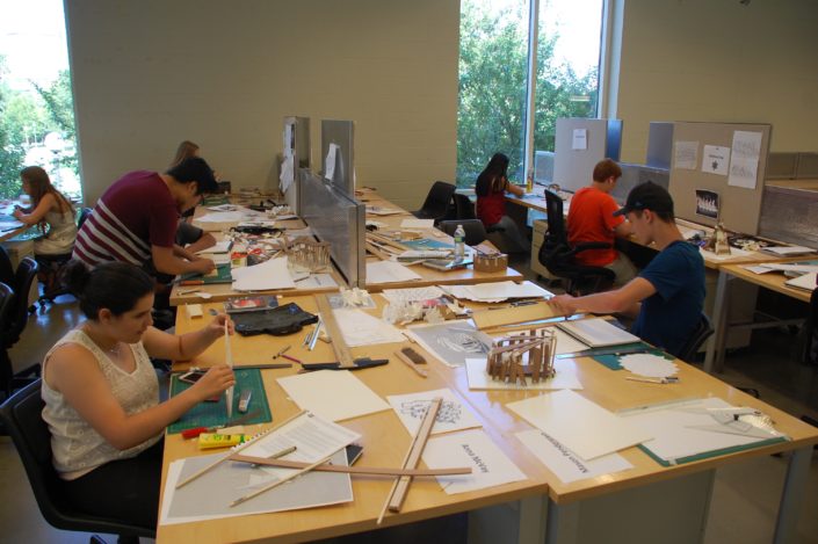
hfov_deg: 67.4
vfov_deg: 47.9
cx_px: 409
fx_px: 613
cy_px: 272
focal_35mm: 27
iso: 400
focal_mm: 18
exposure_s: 1/60
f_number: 4
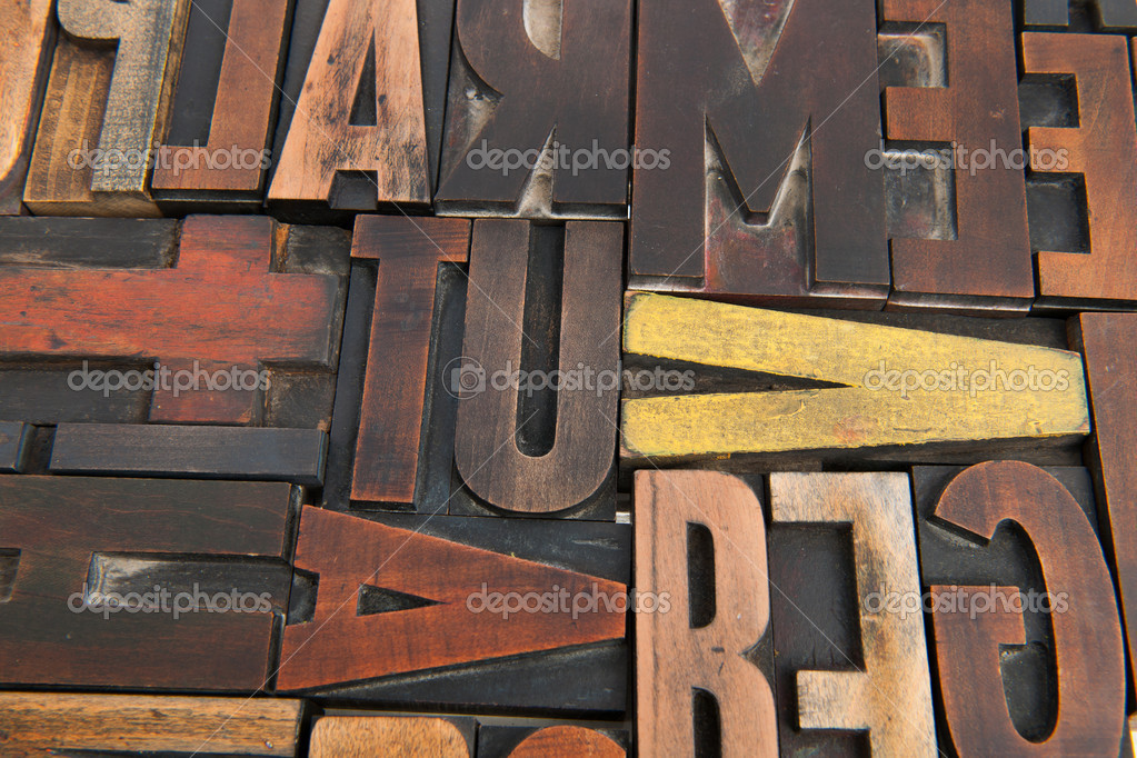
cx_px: 568
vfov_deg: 35.1
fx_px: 1200
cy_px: 379
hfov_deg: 50.7
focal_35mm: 38
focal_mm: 38
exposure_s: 1/200
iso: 100
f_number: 11
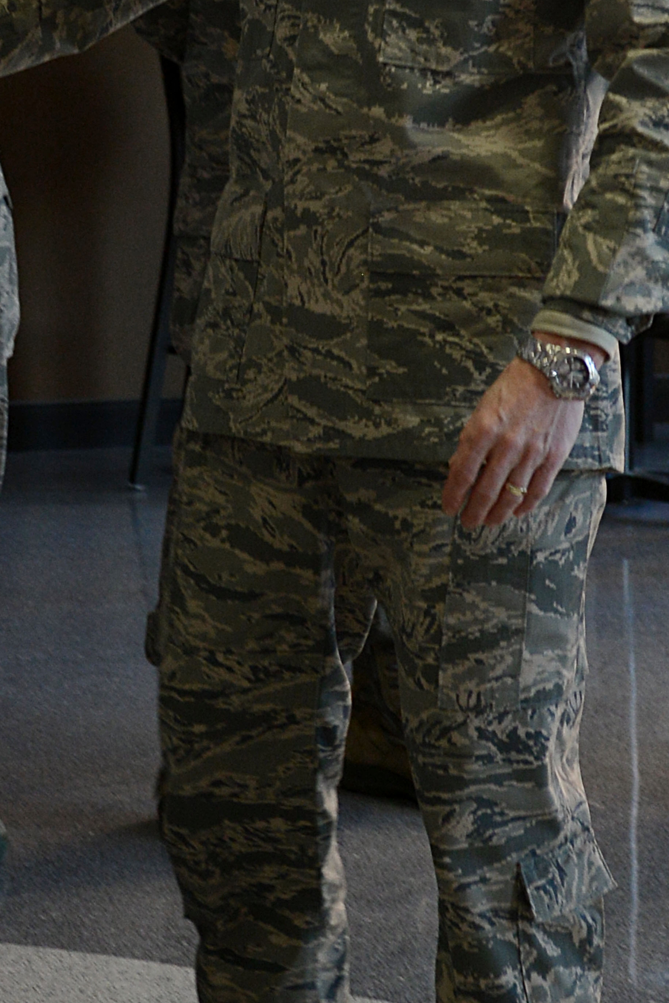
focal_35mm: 91
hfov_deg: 14.6
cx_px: -113
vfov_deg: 22.4
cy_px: 454
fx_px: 2535
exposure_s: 1/100
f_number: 4
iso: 500
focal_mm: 34
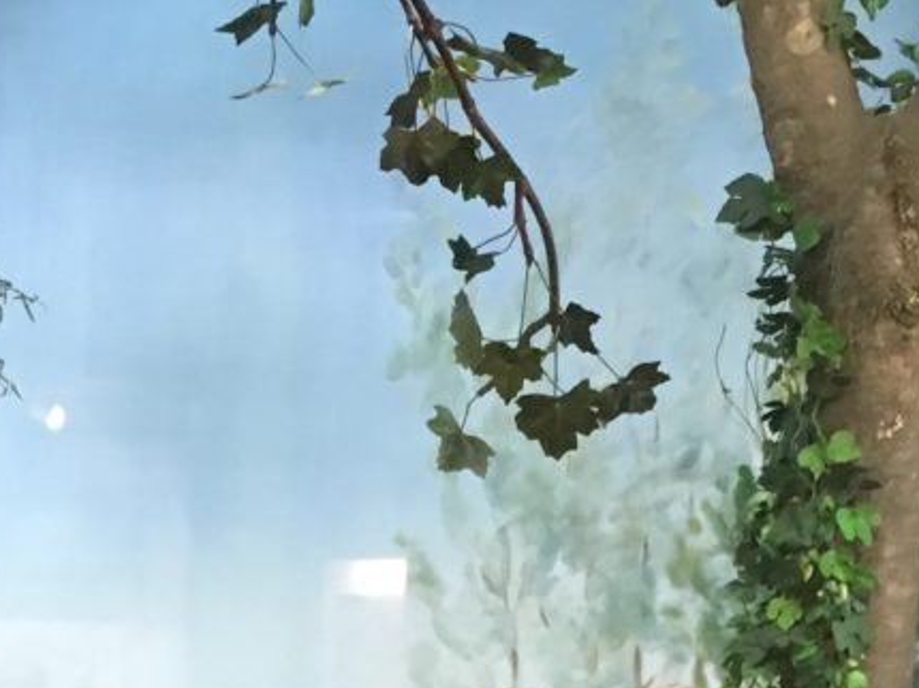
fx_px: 2866
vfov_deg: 12.9
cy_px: 1041
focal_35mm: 108
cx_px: 212
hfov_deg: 18.1
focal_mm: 4.15
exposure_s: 1/33
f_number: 2.2
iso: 200
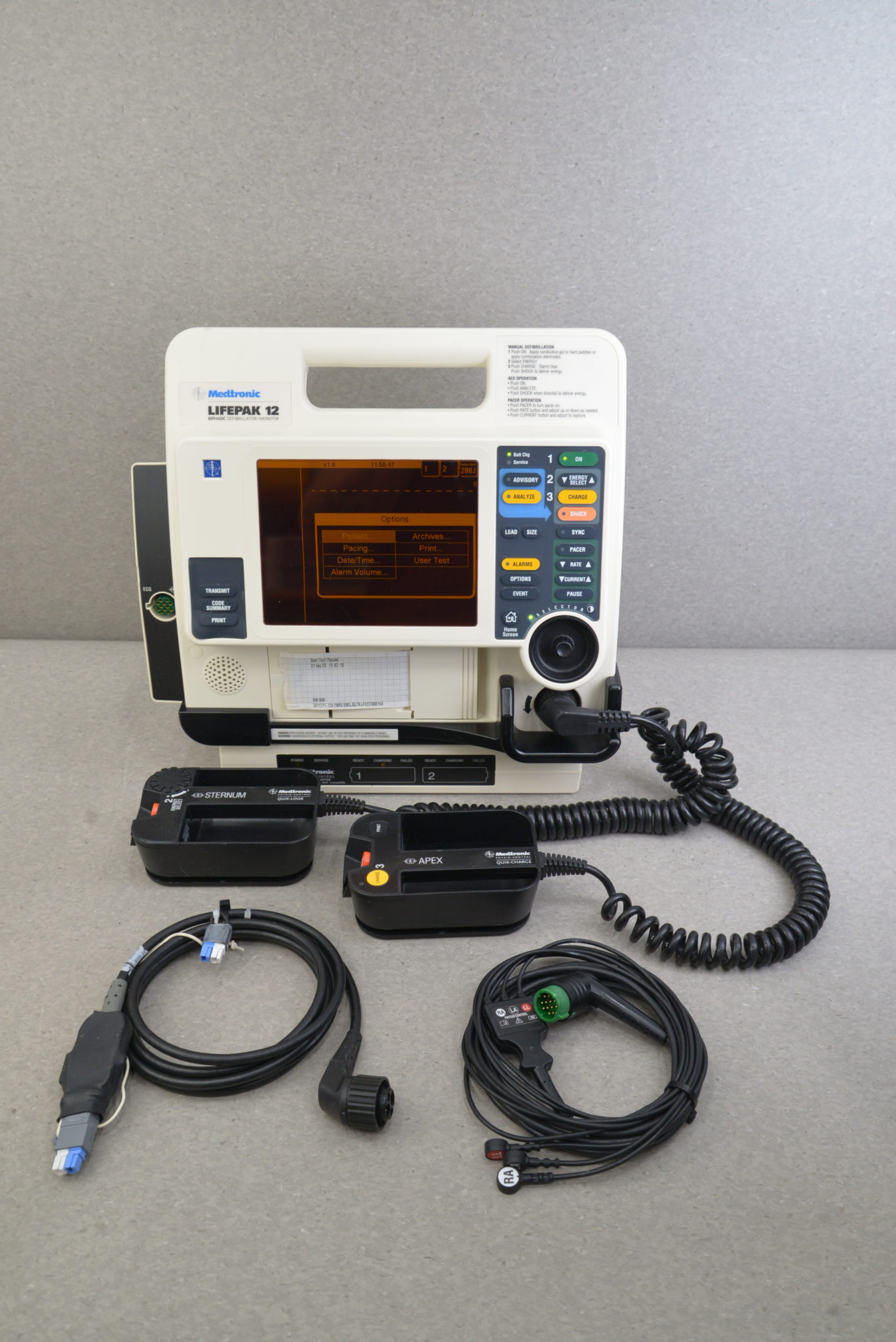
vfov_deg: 58.7
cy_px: 671
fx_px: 1194
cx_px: 448
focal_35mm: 32
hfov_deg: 41.1
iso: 1000
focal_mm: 32
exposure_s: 1/80
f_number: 7.1
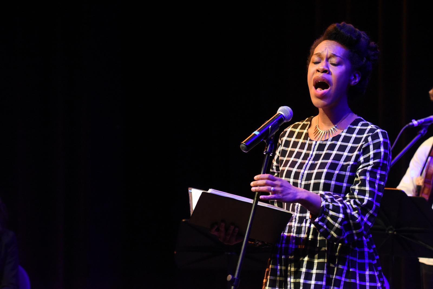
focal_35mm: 155
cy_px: 144
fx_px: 1865
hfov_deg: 13.2
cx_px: 216
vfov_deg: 8.9
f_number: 8
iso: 10000
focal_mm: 155
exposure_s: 1/100
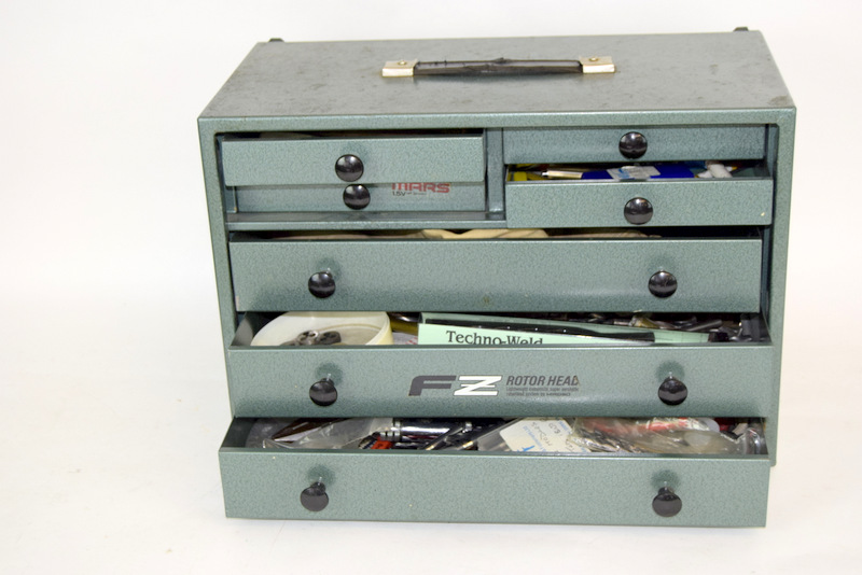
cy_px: 288
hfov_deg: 33.4
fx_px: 1437
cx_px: 431
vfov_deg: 22.6
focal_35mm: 60
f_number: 5.6
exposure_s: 1/125
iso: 800
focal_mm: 40
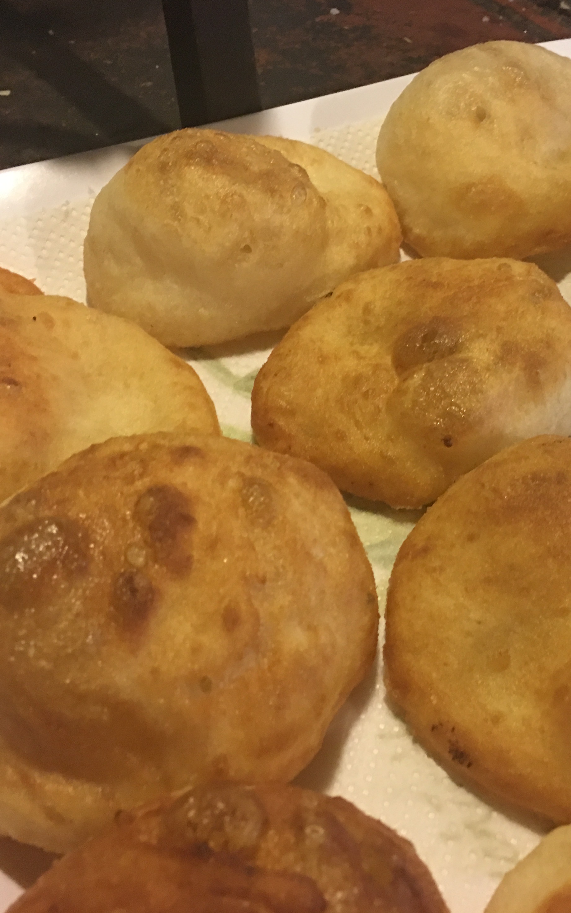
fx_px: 1046
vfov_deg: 47.2
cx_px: 392
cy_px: 462
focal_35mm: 42
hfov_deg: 30.3
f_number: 2.2
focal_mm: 4.15
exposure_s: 1/8
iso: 100
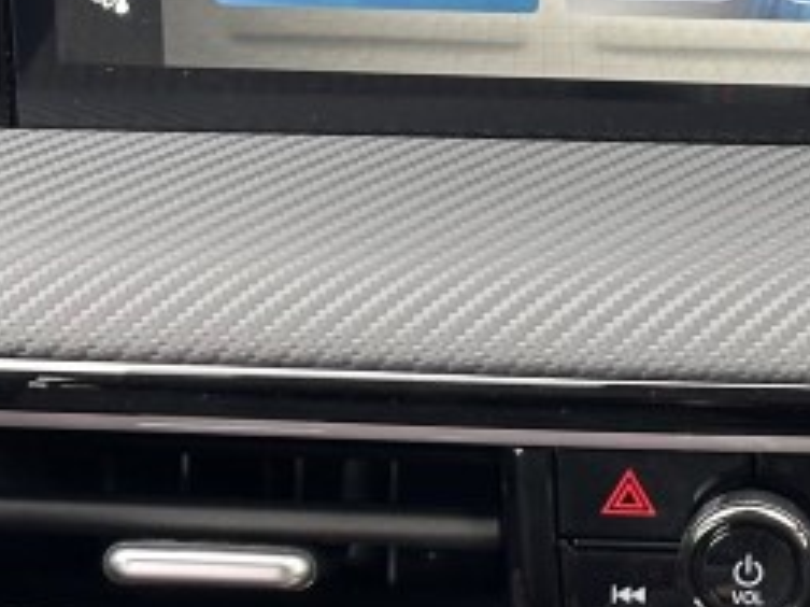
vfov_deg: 7.6
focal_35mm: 196
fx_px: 4584
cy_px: 517
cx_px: 875
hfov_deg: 10.0
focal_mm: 6.86
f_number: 1.78
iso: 80
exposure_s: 1/76
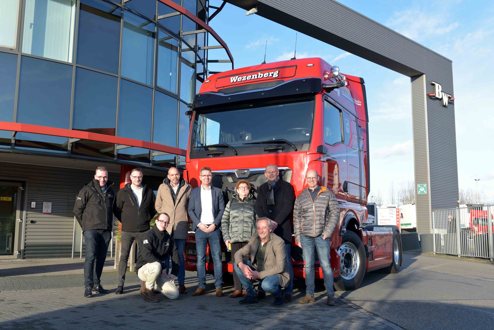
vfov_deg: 37.9
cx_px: 247
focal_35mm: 35
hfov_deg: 54.4
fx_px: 480
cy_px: 165
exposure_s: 1/200
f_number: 7.1
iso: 250
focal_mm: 35
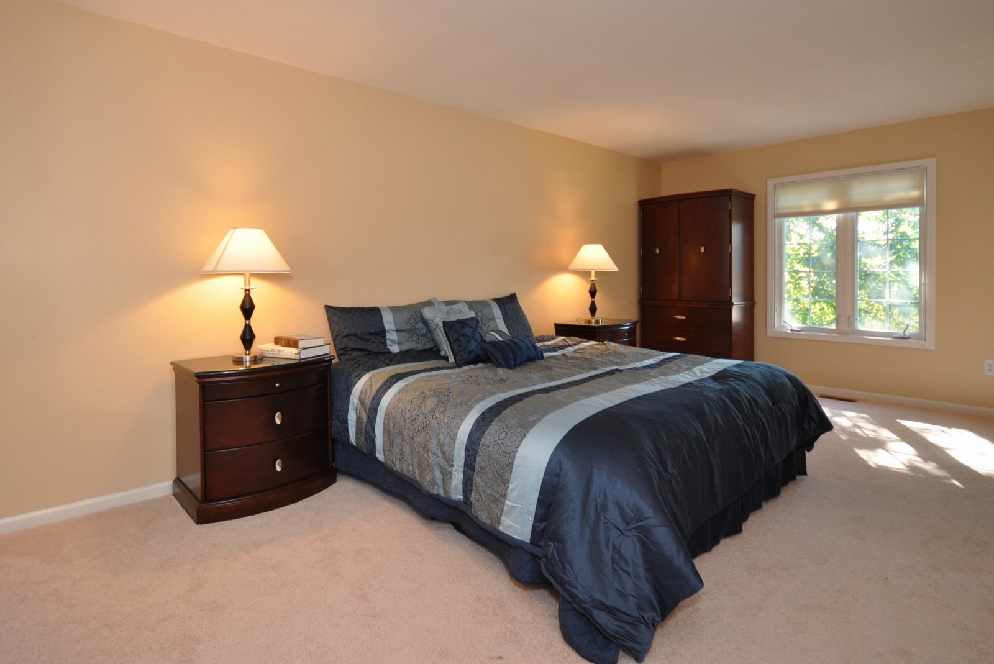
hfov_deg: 100.4
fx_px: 414
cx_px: 497
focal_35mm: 15
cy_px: 332
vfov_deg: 77.4
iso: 400
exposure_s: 1/20
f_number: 5
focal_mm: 10
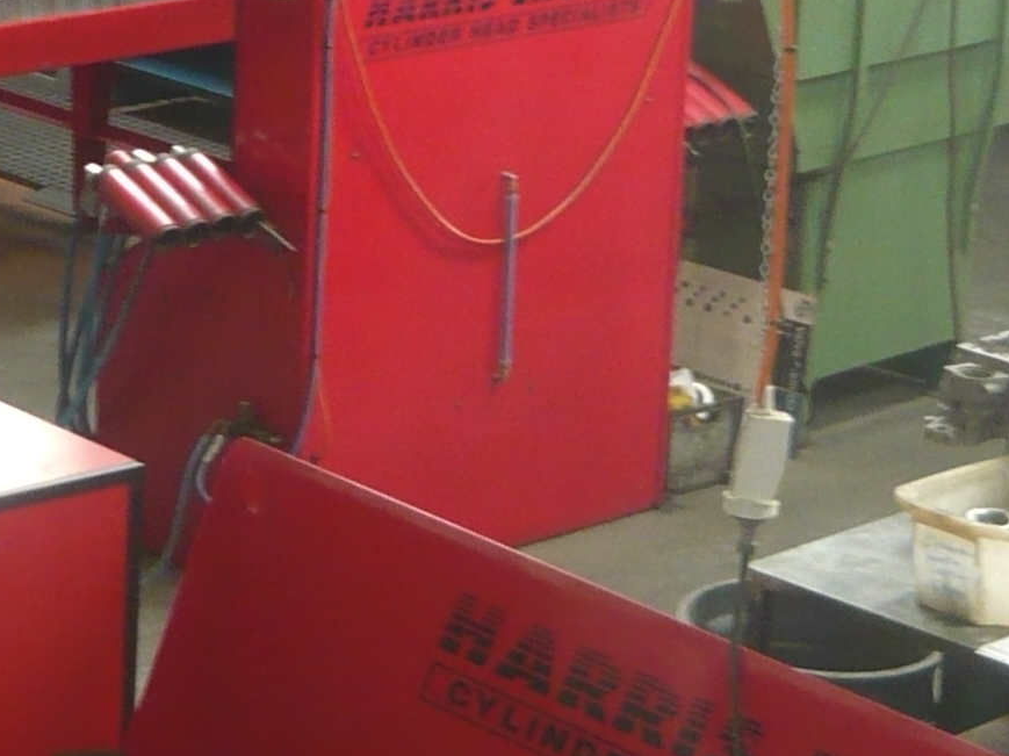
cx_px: 231
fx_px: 3613
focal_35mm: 124
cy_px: 62
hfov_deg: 15.8
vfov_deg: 11.9
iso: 250
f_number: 2.8
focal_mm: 5.5
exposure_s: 1/30
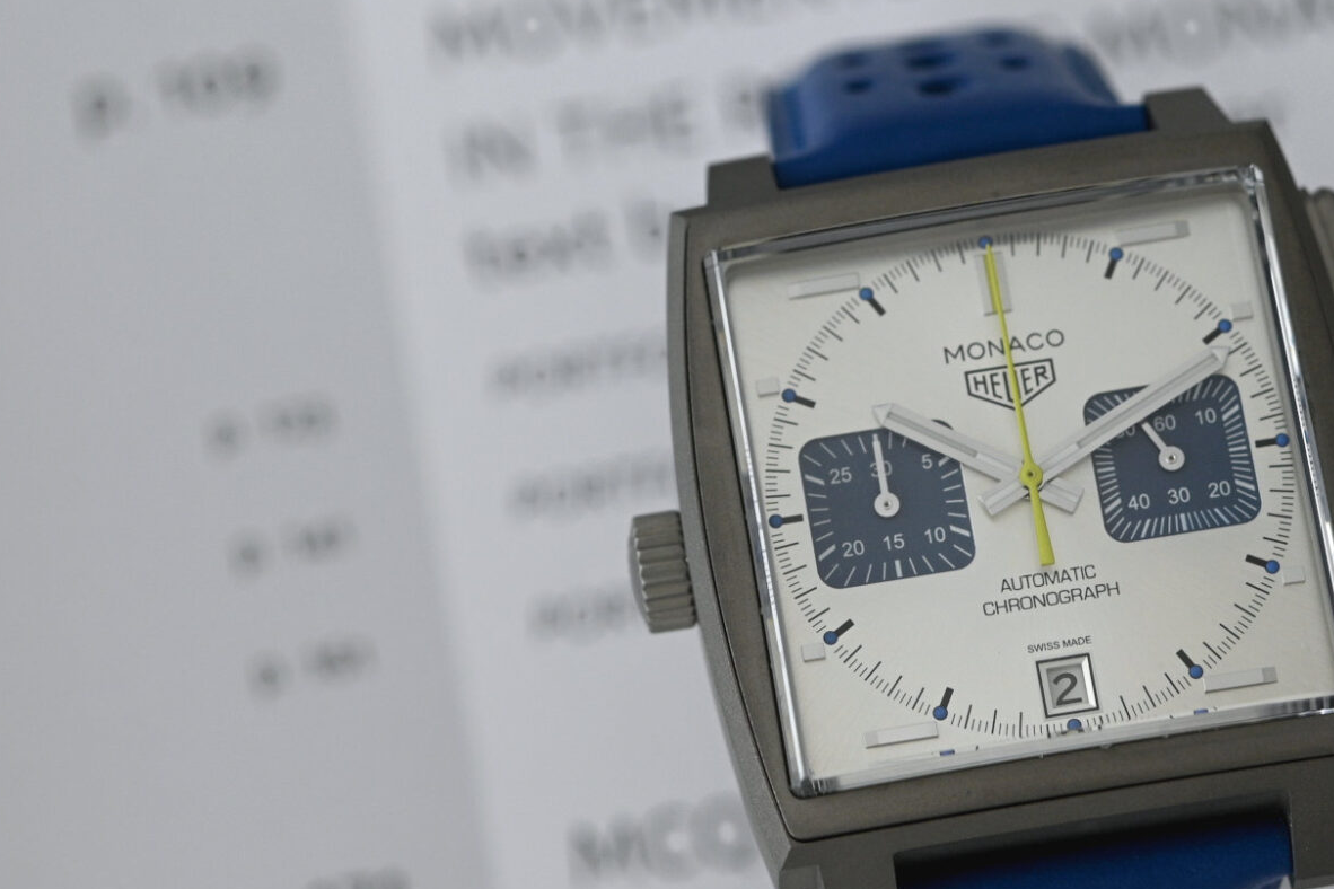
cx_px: 1039
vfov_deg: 13.2
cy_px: 520
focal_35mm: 104
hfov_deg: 19.5
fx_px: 3853
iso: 400
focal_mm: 60
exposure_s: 1/125
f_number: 6.3
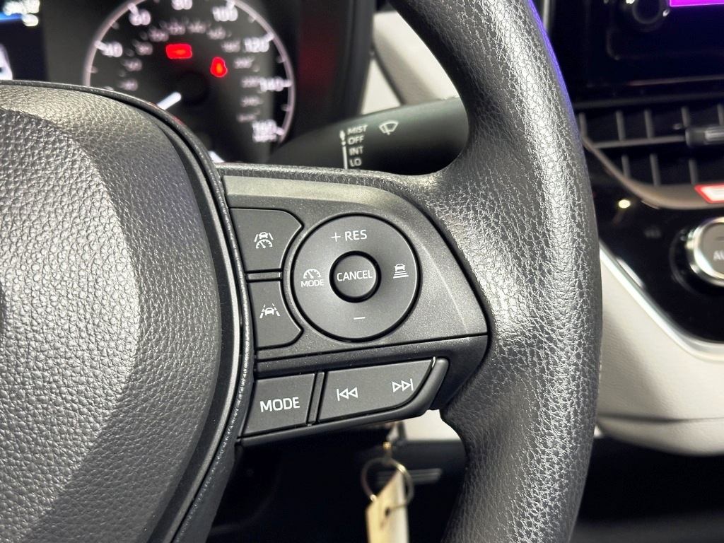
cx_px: 362
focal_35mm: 48
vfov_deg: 30.3
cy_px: 272
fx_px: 1004
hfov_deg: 39.7
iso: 500
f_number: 1.78
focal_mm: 6.86
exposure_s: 1/30
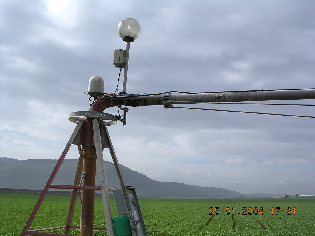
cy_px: 118
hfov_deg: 49.0
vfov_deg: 37.7
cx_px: 158
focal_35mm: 38
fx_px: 346
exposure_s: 1/423
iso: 100
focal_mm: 5.8
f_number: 5.6
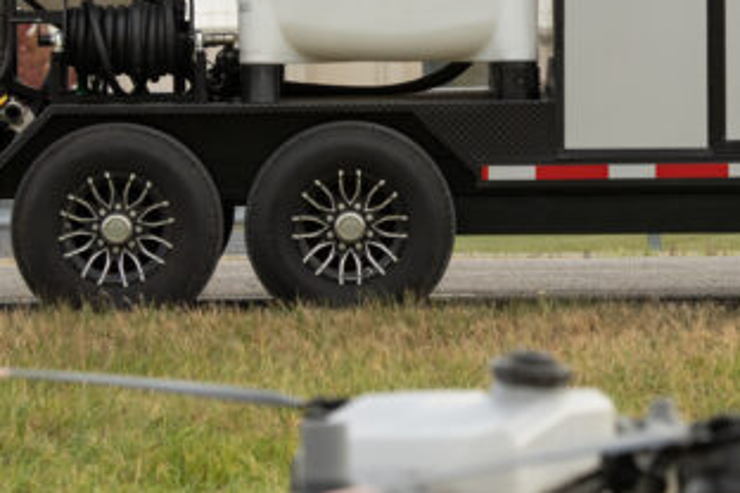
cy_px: 117
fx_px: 6886
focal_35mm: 335
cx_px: 621
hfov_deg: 6.1
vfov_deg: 4.1
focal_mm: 102
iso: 500
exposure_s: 1/2000
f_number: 4
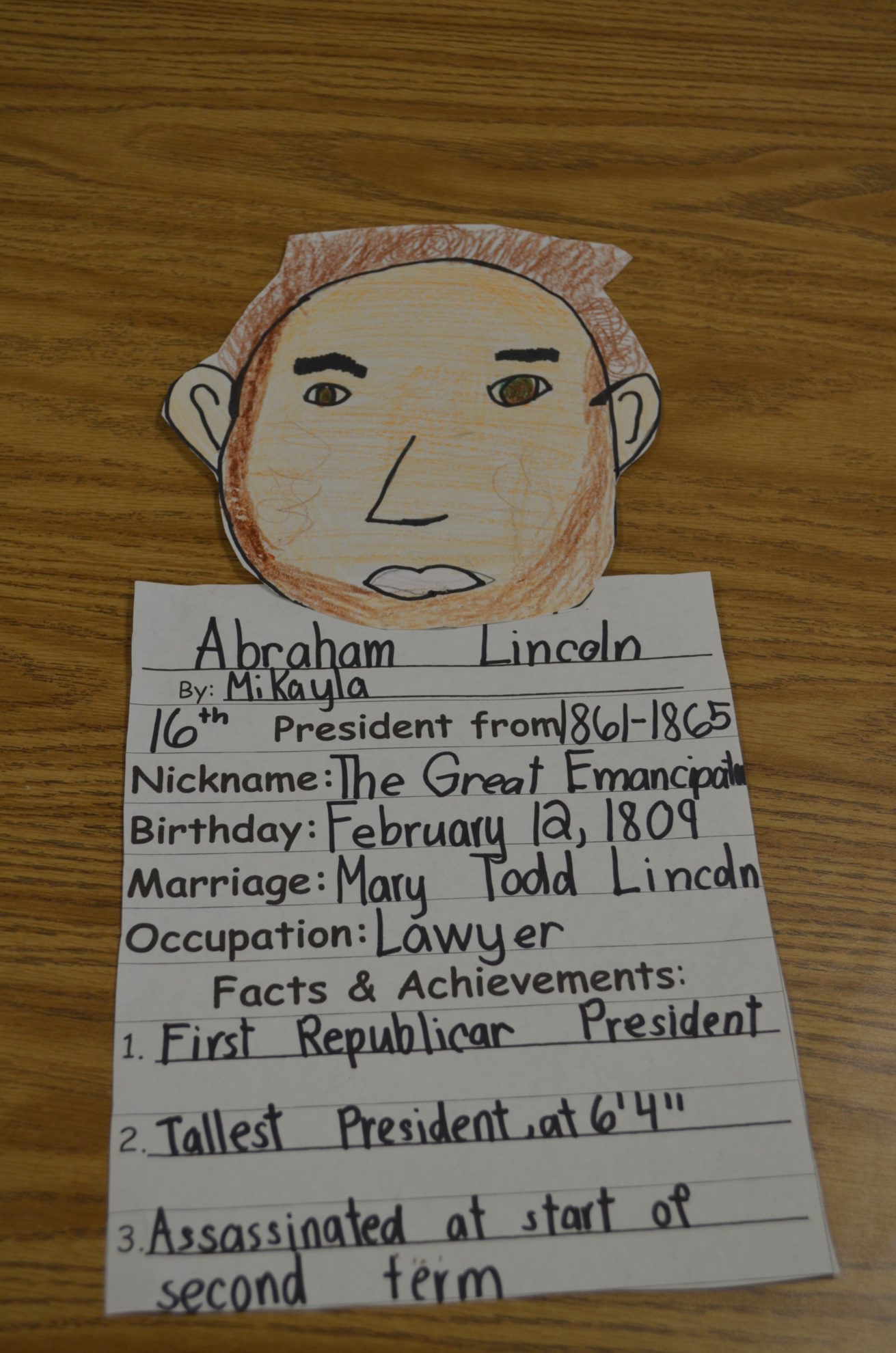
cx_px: 448
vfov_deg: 41.2
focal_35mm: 48
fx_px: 1800
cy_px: 676
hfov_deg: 27.9
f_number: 4.8
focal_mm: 32
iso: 500
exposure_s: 1/125
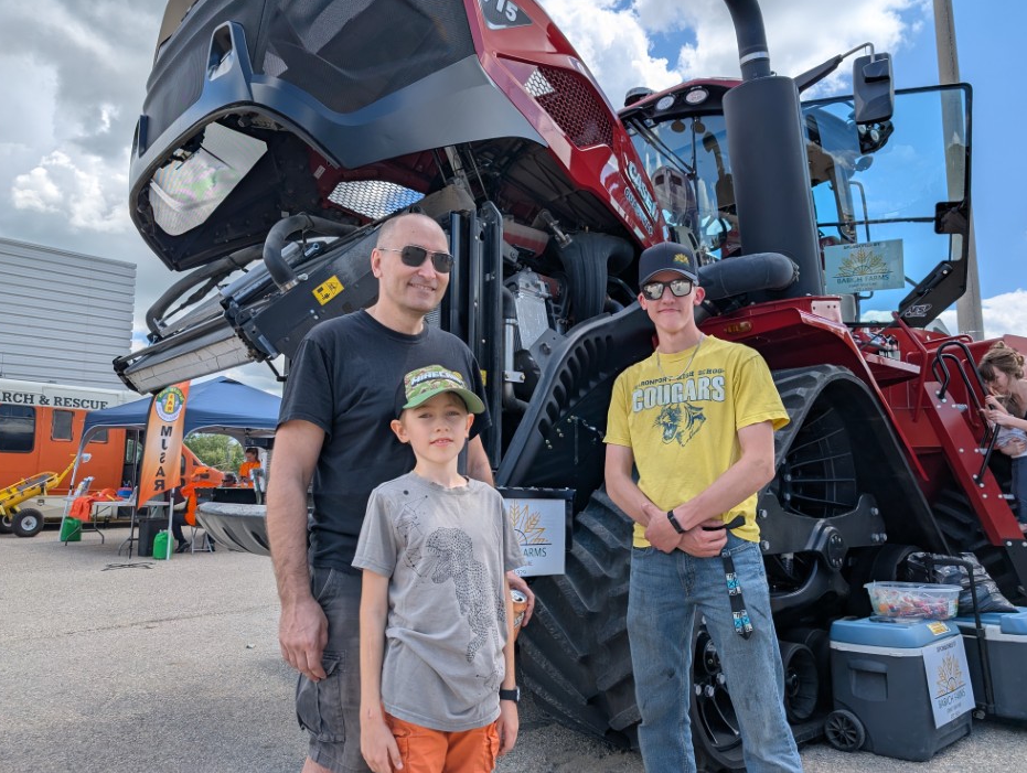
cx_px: 523
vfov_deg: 55.0
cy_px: 382
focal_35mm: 25
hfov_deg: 69.3
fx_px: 743
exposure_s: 1/980
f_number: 1.68
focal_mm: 6.9
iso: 15
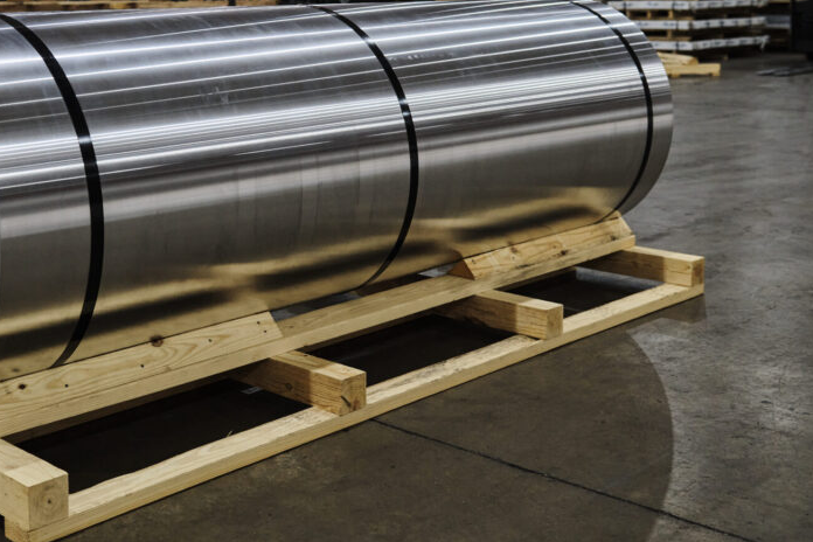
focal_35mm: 53
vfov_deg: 25.3
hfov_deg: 37.2
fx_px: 1197
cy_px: 148
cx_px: 285
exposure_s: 1/200
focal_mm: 36
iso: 2000
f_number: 4
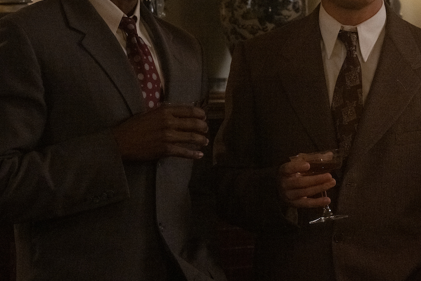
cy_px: 89
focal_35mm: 163
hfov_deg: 12.6
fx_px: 1906
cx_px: 230
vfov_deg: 8.4
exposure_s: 1/60
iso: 10000
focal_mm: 97
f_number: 5
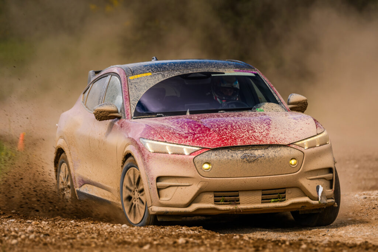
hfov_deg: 5.1
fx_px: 4253
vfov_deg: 3.4
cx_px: 189
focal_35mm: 405
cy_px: 126
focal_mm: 270
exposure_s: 1/320
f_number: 4
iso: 125
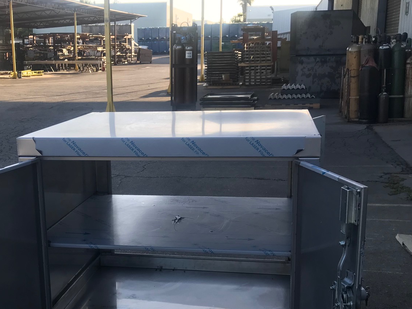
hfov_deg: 37.8
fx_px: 595
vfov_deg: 28.9
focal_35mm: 50
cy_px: 210
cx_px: 142
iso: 20
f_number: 1.8
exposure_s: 1/501
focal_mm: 3.99
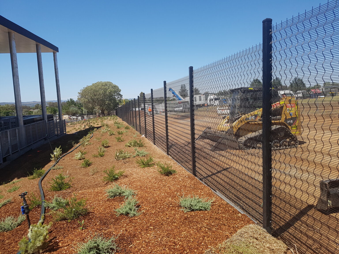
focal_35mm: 26
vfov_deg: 53.1
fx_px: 255
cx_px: 170
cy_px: 127
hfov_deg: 67.3
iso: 50
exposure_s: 1/2488
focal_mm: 4.2
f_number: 1.7
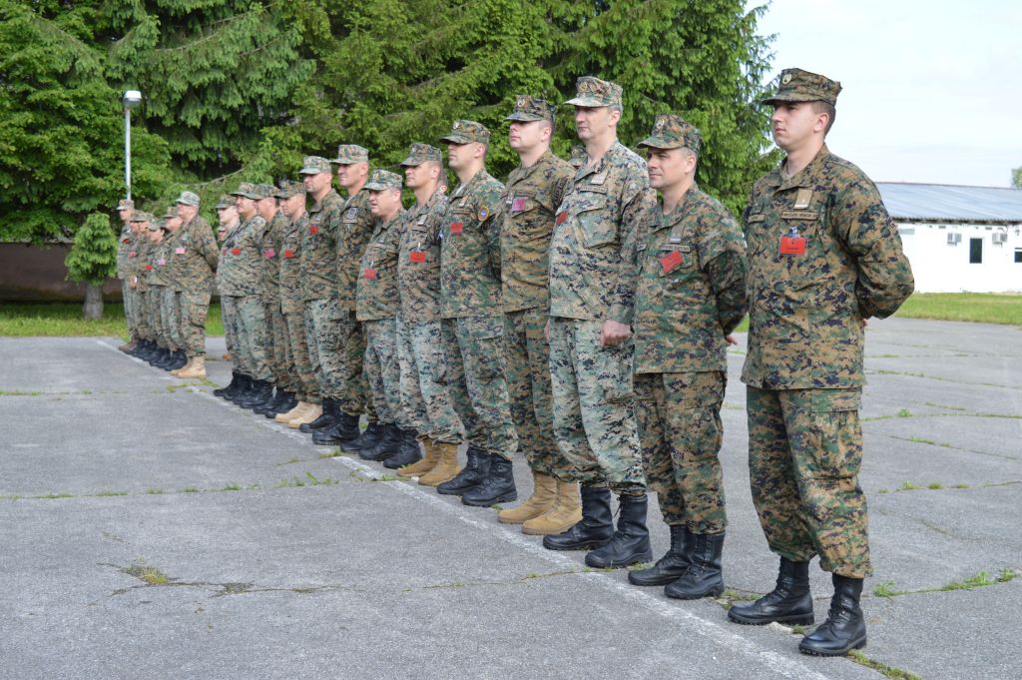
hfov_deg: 38.9
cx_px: 511
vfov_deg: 26.4
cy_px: 340
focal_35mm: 51
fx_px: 1447
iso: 100
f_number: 6.3
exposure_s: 1/160
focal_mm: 34
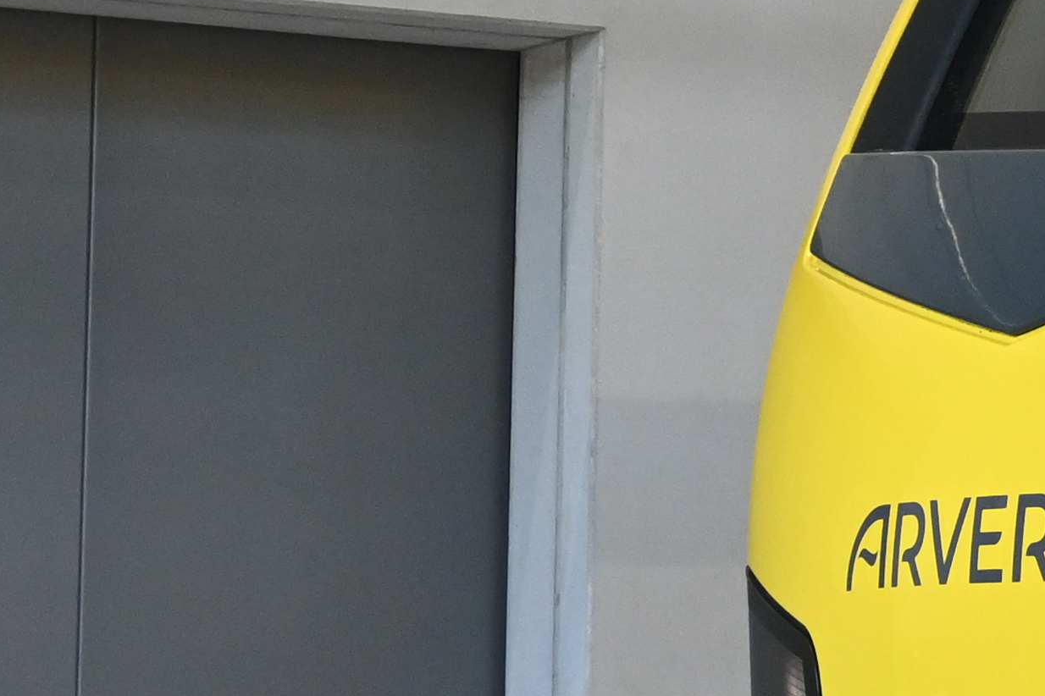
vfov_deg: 8.1
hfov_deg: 11.9
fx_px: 4912
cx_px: 1283
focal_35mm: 169
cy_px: 406
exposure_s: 1/350
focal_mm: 25
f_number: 4.2
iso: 1400
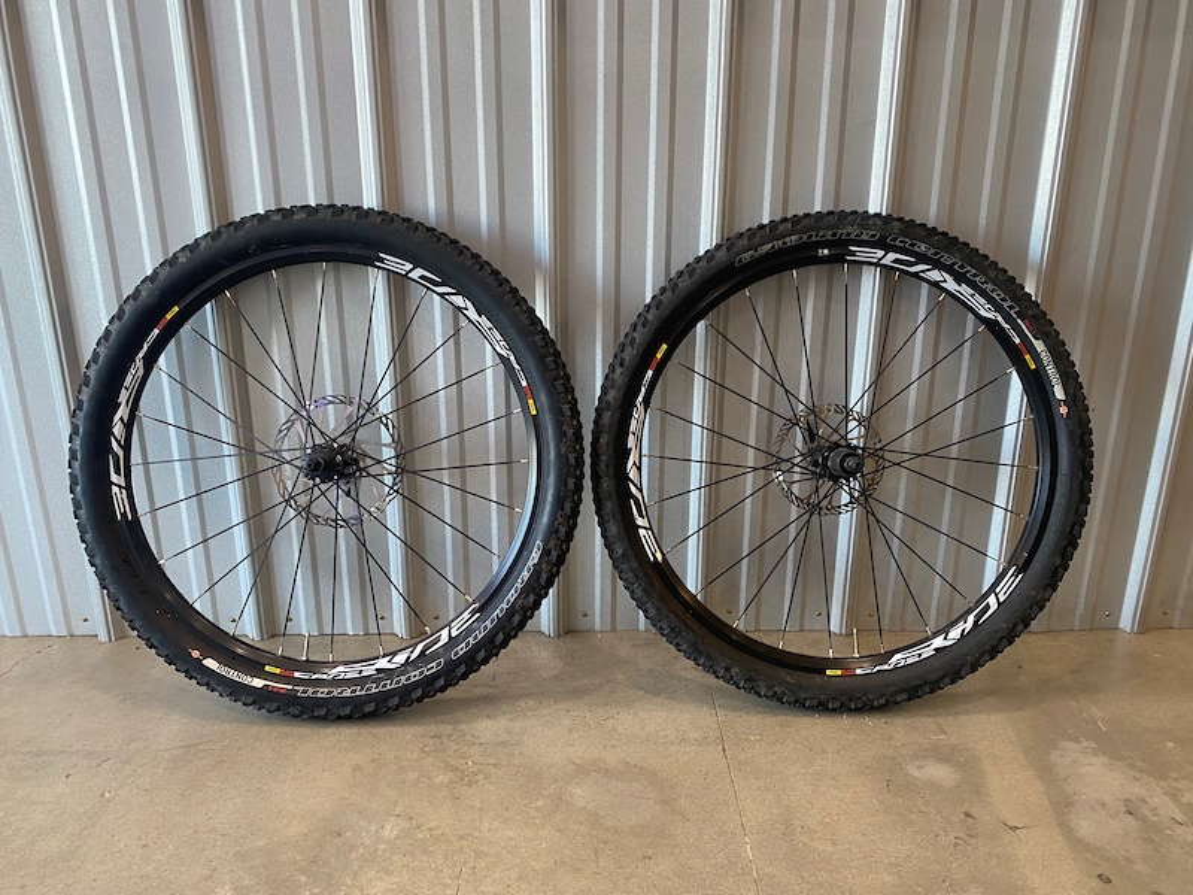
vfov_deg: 53.1
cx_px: 596
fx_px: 896
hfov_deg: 67.3
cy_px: 448
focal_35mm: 26
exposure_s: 1/60
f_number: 1.8
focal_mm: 4.25
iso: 80
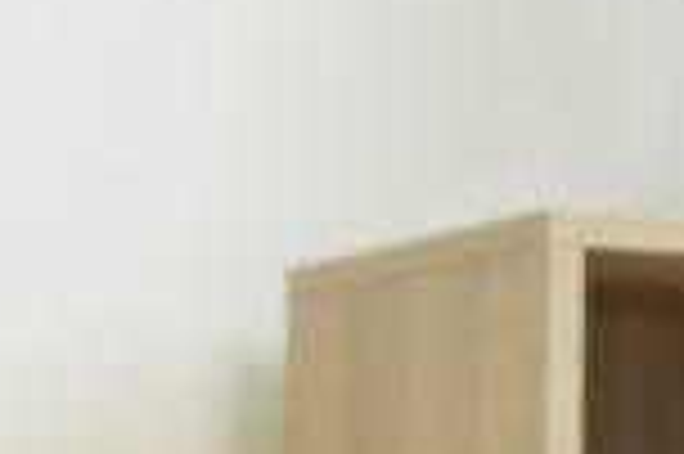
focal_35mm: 336
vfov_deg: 4.1
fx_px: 6377
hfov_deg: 6.1
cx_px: 144
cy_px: -40
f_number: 2.8
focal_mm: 55
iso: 800
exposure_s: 1/320
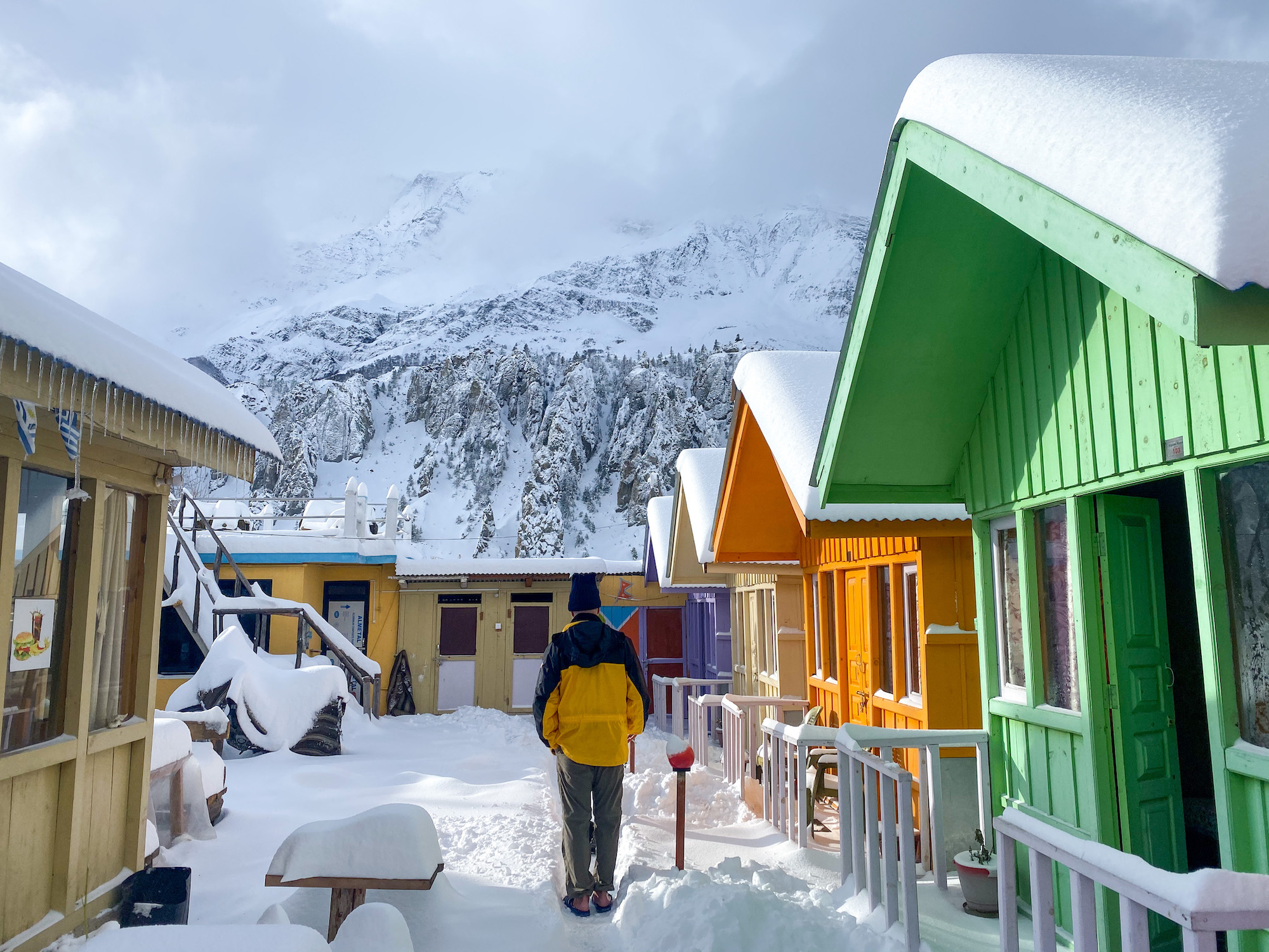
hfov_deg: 67.3
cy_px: 476
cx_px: 634
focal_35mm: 26
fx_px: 953
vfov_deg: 53.1
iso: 32
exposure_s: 1/3000
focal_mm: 4.25
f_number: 1.8
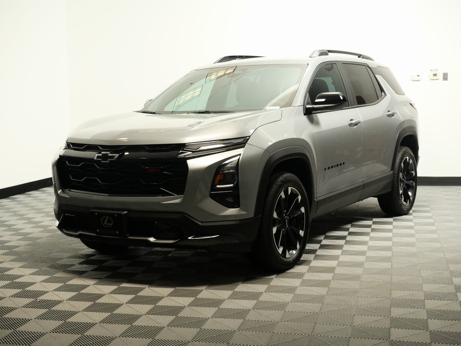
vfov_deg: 31.5
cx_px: 230
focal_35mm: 46
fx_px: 613
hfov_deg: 41.2
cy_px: 173
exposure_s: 1/200
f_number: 5.6
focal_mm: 23
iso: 400
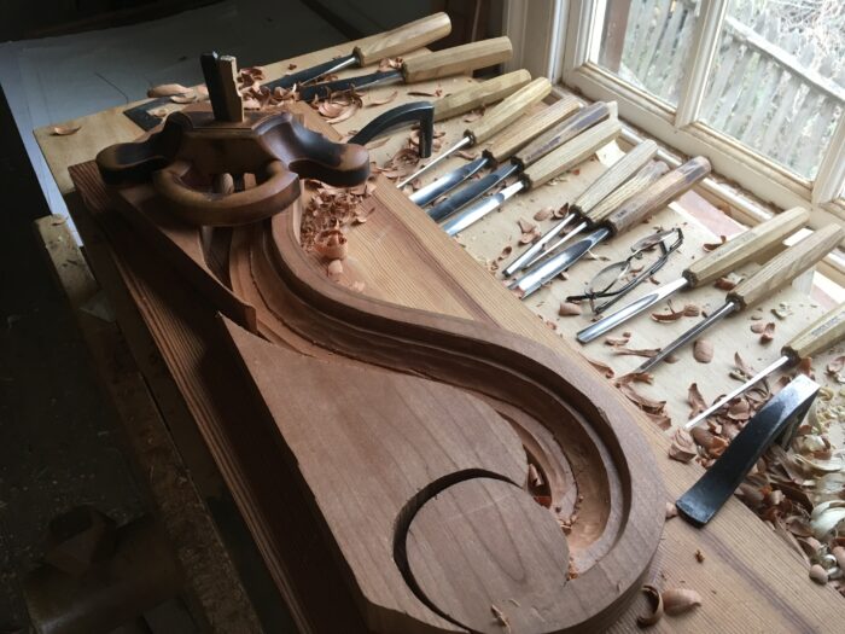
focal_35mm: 29
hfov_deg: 61.7
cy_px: 317
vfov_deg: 48.2
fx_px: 708
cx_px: 422
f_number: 2.2
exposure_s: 1/30
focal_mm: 4.15
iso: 80
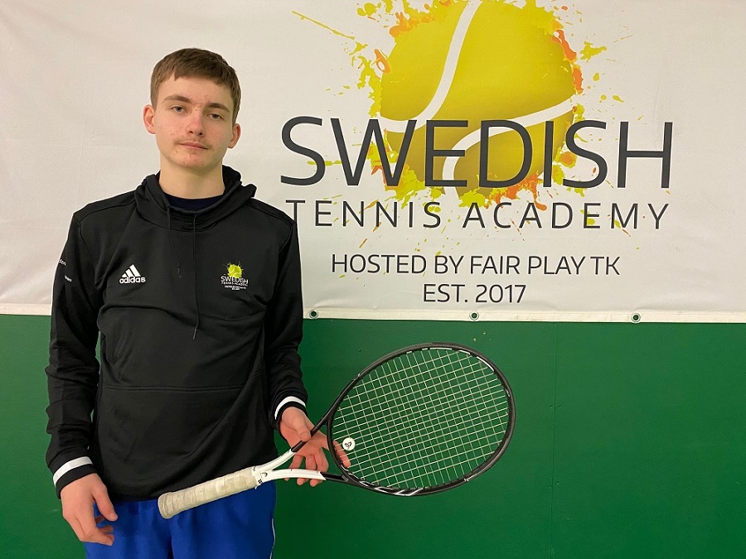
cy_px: 280
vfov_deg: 53.1
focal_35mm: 26
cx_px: 373
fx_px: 560
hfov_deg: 67.3
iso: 400
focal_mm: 4.25
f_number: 1.8
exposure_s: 1/50
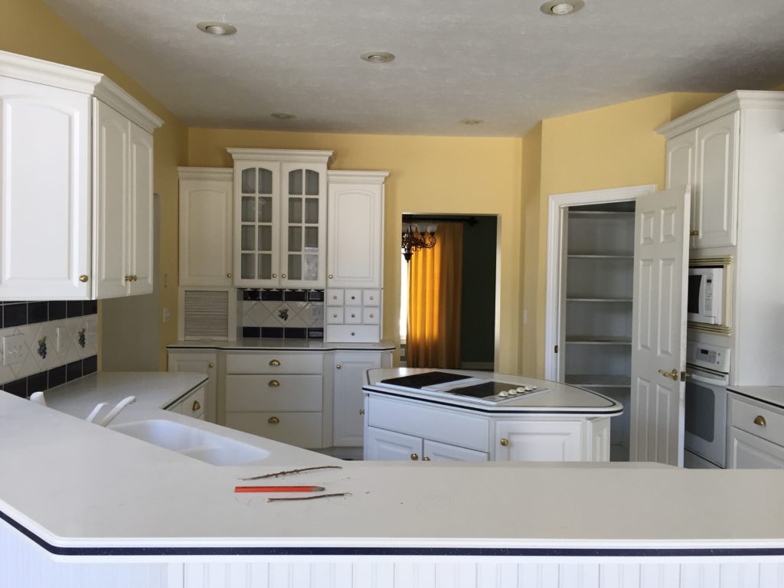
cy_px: 294
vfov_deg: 48.2
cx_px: 392
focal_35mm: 29
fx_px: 657
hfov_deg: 61.7
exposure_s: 1/30
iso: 40
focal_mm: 4.15
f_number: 2.2
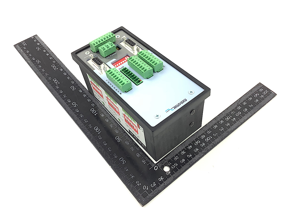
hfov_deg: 58.3
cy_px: 110
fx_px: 264
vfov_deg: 45.4
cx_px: 148
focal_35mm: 31
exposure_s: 1/50
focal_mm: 3.3
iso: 80
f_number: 2.4
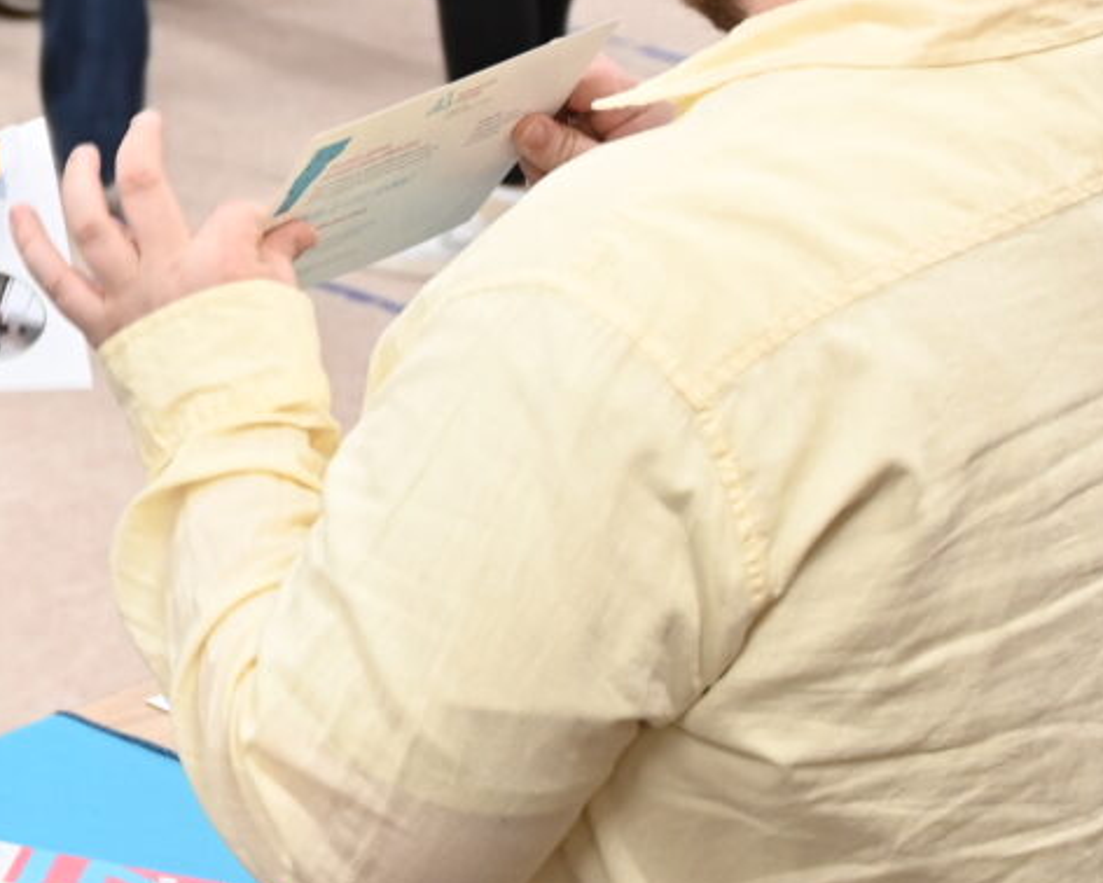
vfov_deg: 8.8
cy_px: -109
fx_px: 5715
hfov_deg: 10.3
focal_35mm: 175
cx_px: -979
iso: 900
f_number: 4
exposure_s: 1/50
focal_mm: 43
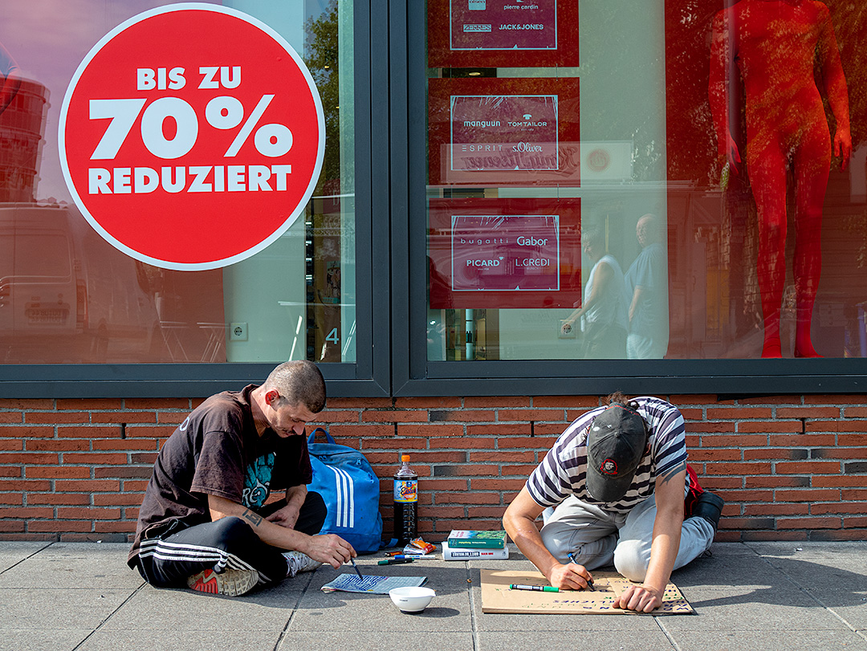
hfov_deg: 38.2
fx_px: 1253
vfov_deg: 29.1
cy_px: 326
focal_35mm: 50
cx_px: 434
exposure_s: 1/160
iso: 200
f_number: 5.6
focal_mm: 25
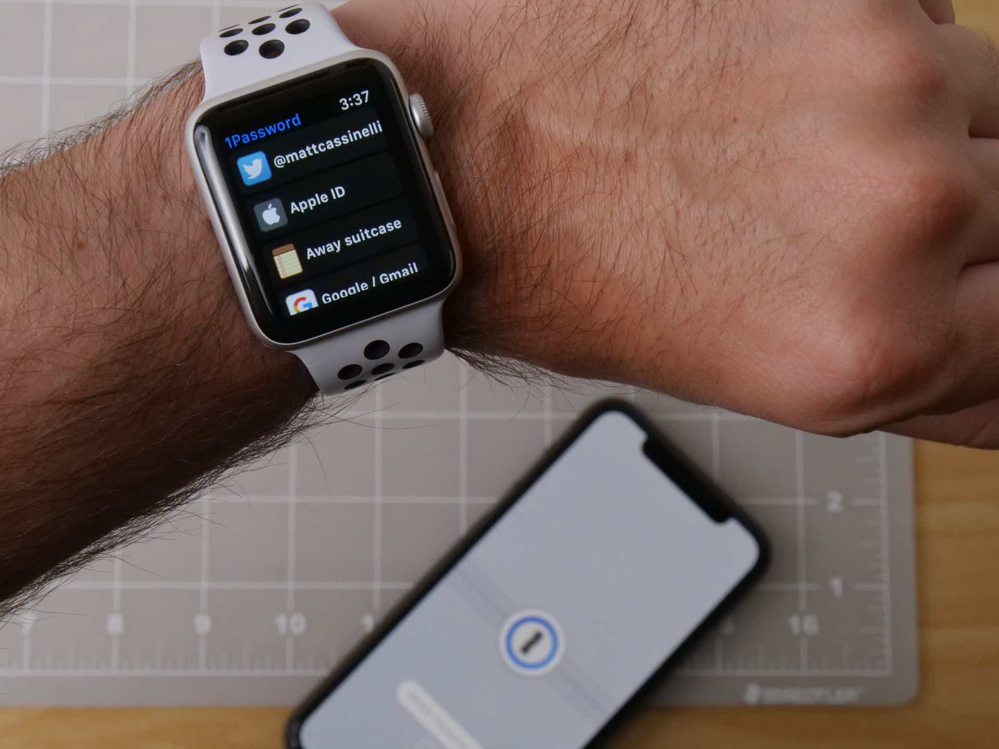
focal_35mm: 68
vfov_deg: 21.6
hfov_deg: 28.6
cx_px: 500
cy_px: 374
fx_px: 1962
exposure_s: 1/40
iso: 2000
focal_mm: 34
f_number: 11
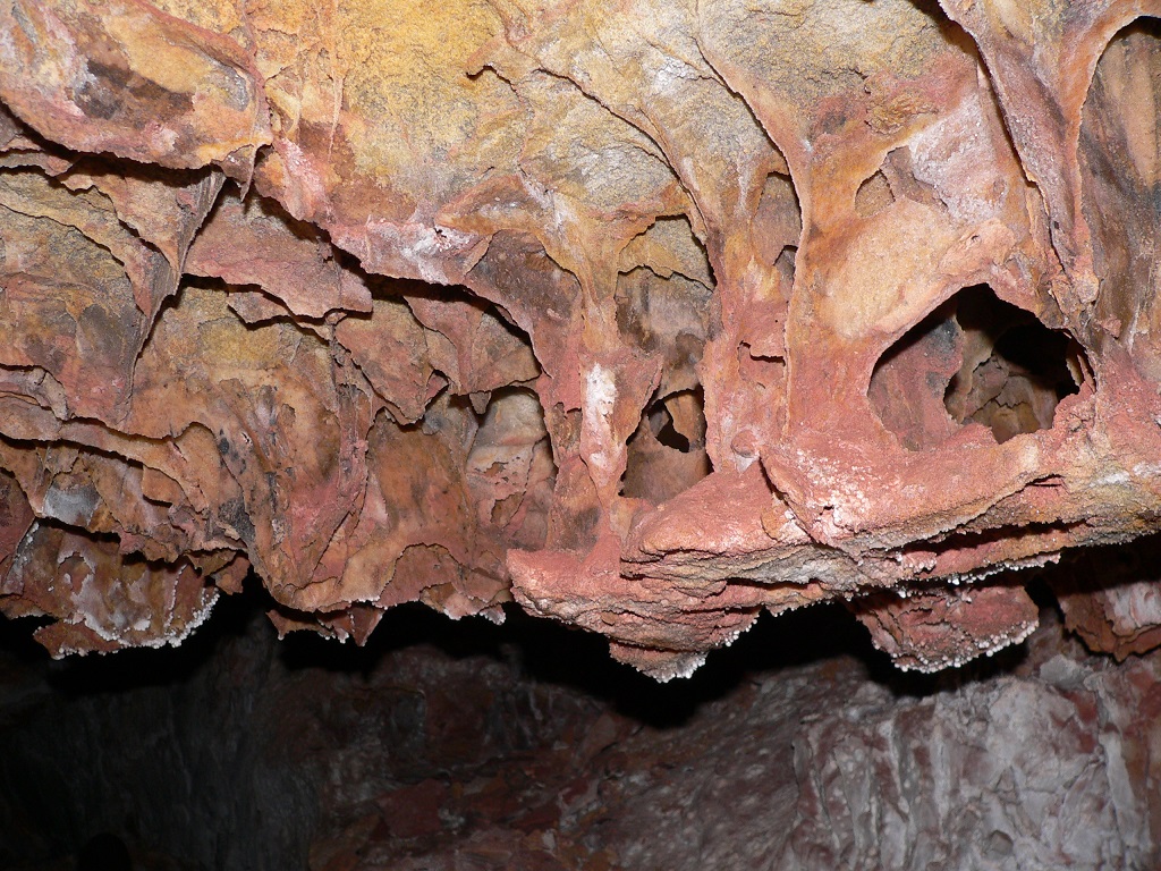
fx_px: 1207
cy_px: 436
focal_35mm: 36
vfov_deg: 39.7
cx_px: 580
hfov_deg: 51.4
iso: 100
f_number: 2.8
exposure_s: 1/60
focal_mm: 6
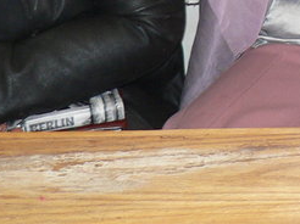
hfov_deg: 12.7
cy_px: -175
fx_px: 1299
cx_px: 416
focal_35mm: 150
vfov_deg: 9.4
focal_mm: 6
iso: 100
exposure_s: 1/30
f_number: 2.8
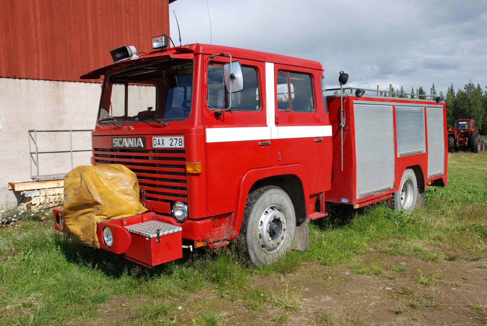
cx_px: 244
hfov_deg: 61.9
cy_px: 163
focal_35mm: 30
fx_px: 406
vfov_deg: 43.7
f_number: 7.1
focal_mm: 20
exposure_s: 1/200
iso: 100
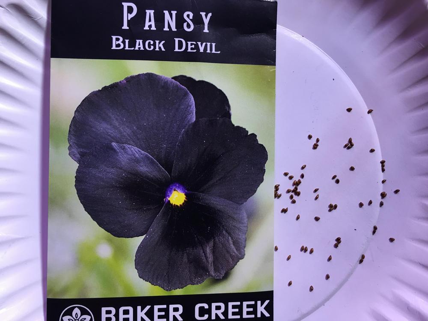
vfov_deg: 48.2
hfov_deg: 61.7
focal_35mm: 29
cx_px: 214
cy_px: 160
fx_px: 359
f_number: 2.2
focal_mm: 4.15
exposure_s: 1/30
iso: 32
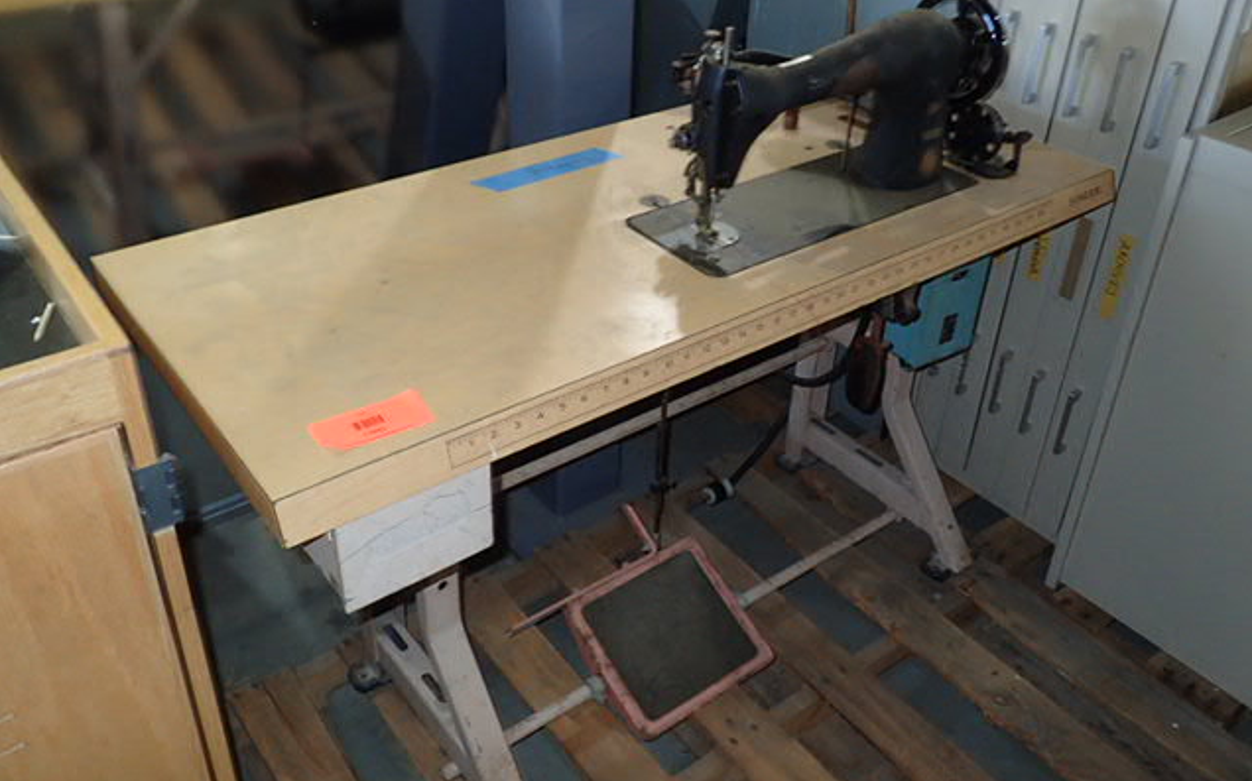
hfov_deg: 59.7
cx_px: 628
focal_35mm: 32
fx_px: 1091
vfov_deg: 39.3
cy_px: 329
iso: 400
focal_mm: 5.5
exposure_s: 1/30
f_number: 2.3
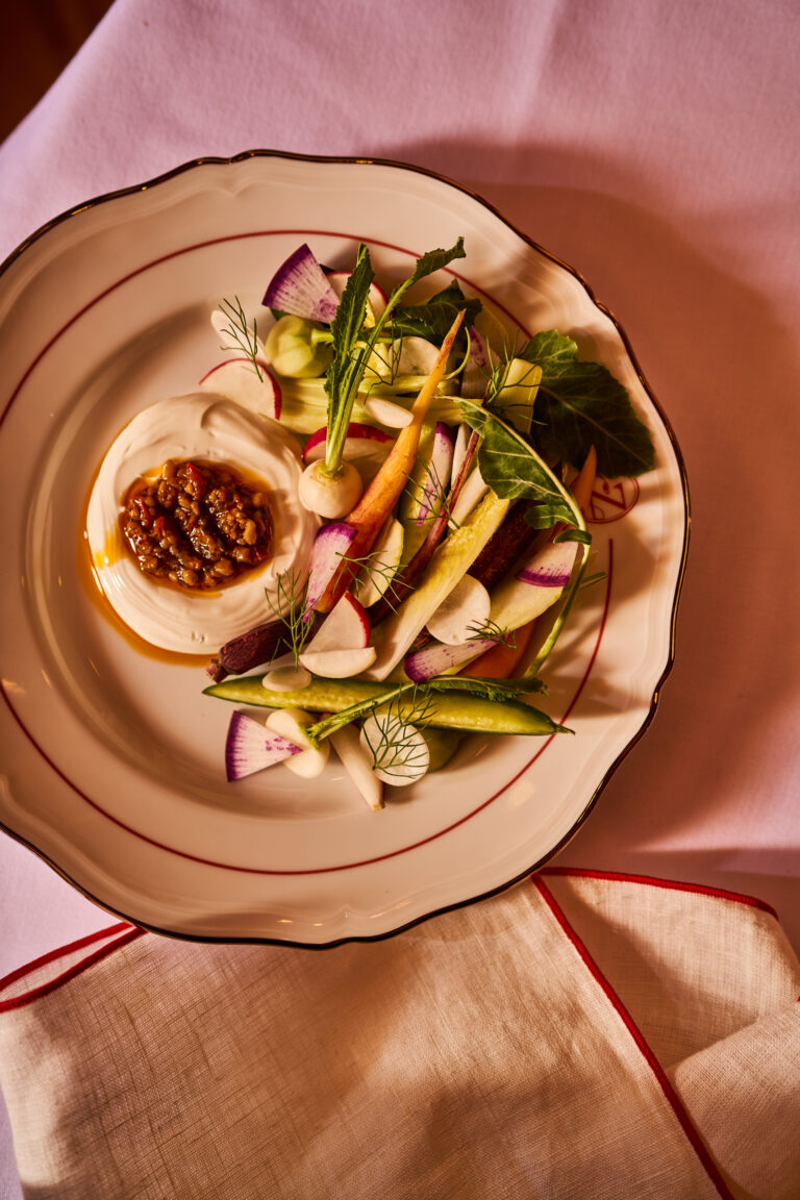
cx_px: 400
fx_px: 1167
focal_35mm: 35
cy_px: 600
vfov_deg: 54.4
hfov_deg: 37.9
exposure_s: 1/160
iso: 100
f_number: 2.5
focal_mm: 35
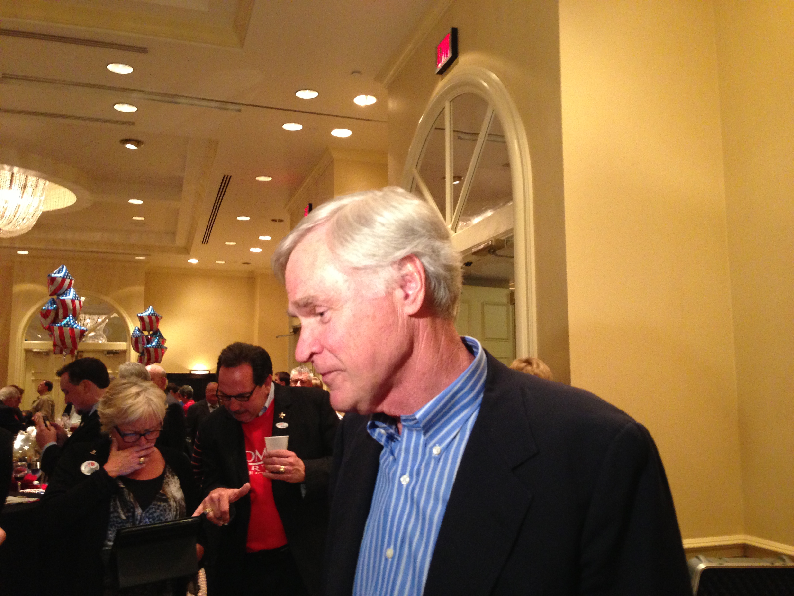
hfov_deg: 55.4
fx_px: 757
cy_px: 298
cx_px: 397
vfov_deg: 42.9
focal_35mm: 33
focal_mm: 4.13
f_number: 2.4
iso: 320
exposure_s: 1/20
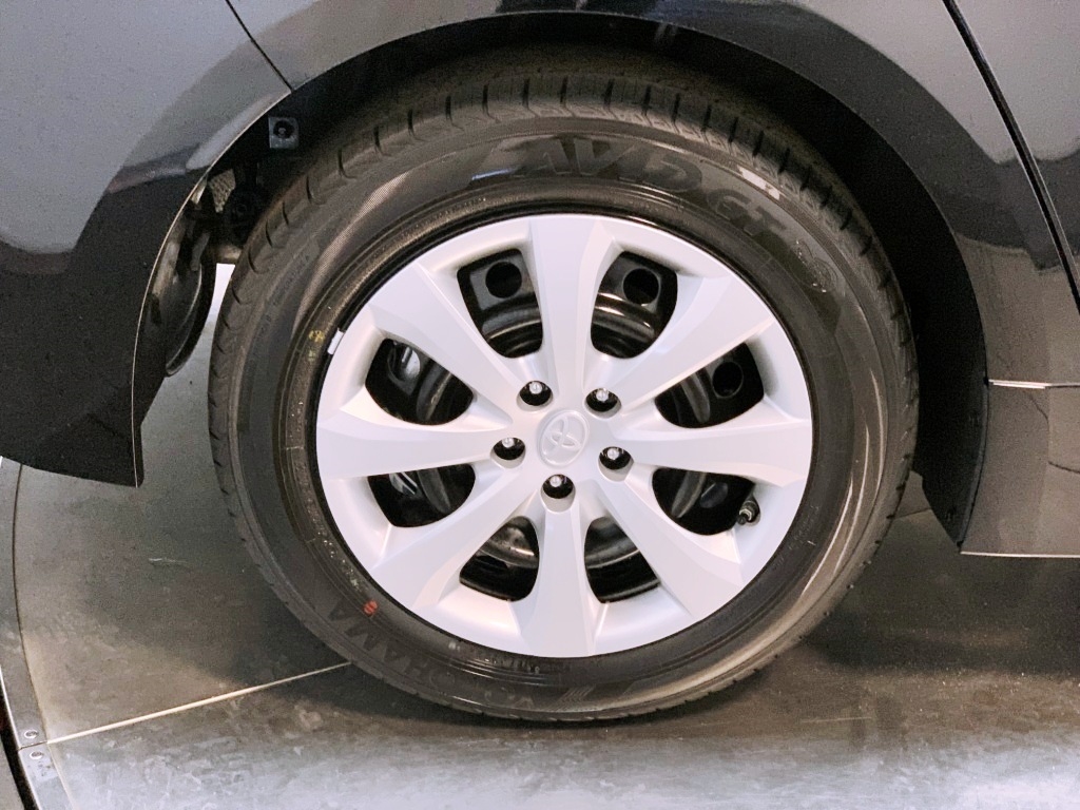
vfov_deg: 28.0
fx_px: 1622
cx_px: 540
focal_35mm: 52
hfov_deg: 36.8
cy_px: 405
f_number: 2.4
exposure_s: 1/30
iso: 640
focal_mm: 6
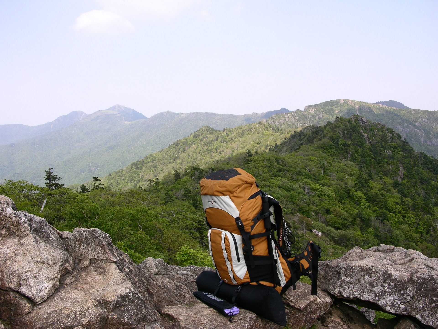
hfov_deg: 52.6
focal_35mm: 35
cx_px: 219
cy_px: 164
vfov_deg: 40.7
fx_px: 443
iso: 50
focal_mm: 8.9
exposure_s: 1/96.7
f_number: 7.1
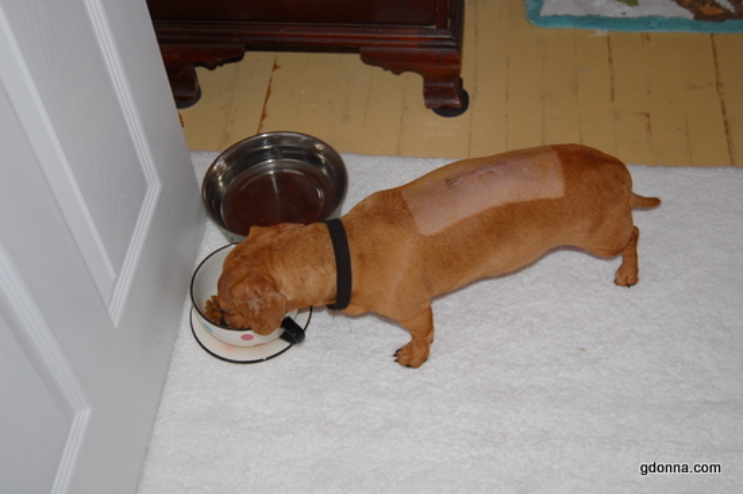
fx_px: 990
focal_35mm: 48
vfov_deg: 28.0
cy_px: 247
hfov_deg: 41.1
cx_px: 372
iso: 400
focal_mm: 32
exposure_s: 1/60
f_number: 4.5
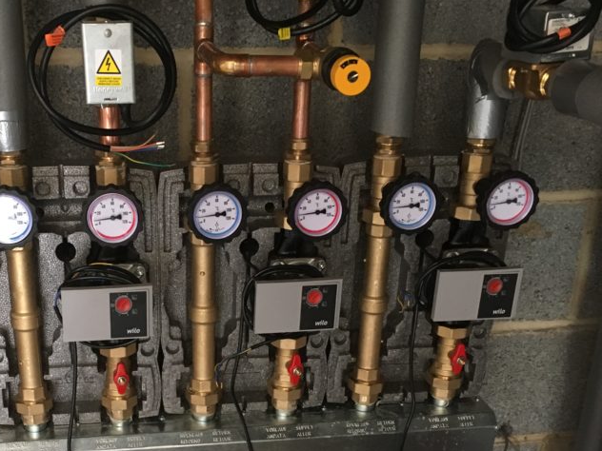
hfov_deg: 39.8
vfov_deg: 30.4
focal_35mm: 47
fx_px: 817
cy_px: 333
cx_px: 191
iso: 200
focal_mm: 4.15
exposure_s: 1/20
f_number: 2.2
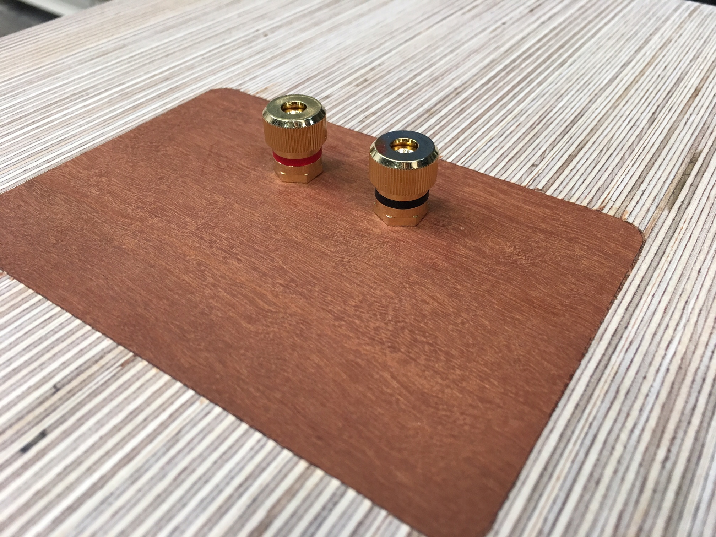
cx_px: 358
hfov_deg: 61.7
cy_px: 268
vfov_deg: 48.2
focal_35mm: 29
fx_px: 600
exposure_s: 1/33
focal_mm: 4.15
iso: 64
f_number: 2.2
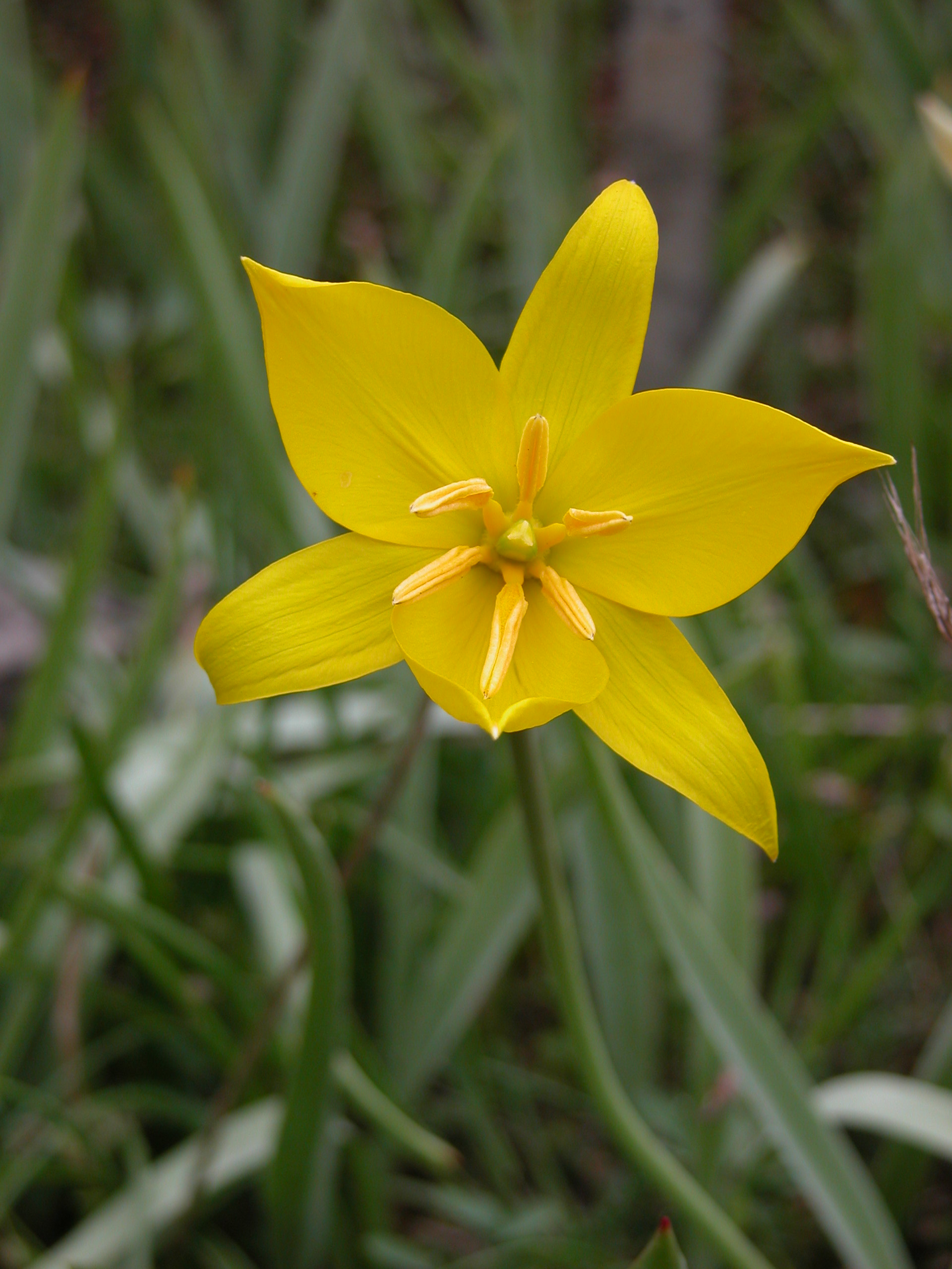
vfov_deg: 18.5
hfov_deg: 14.0
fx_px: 3887
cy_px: 634
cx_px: 476
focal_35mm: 106
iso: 100
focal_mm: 27.3
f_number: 3.7
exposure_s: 1/154
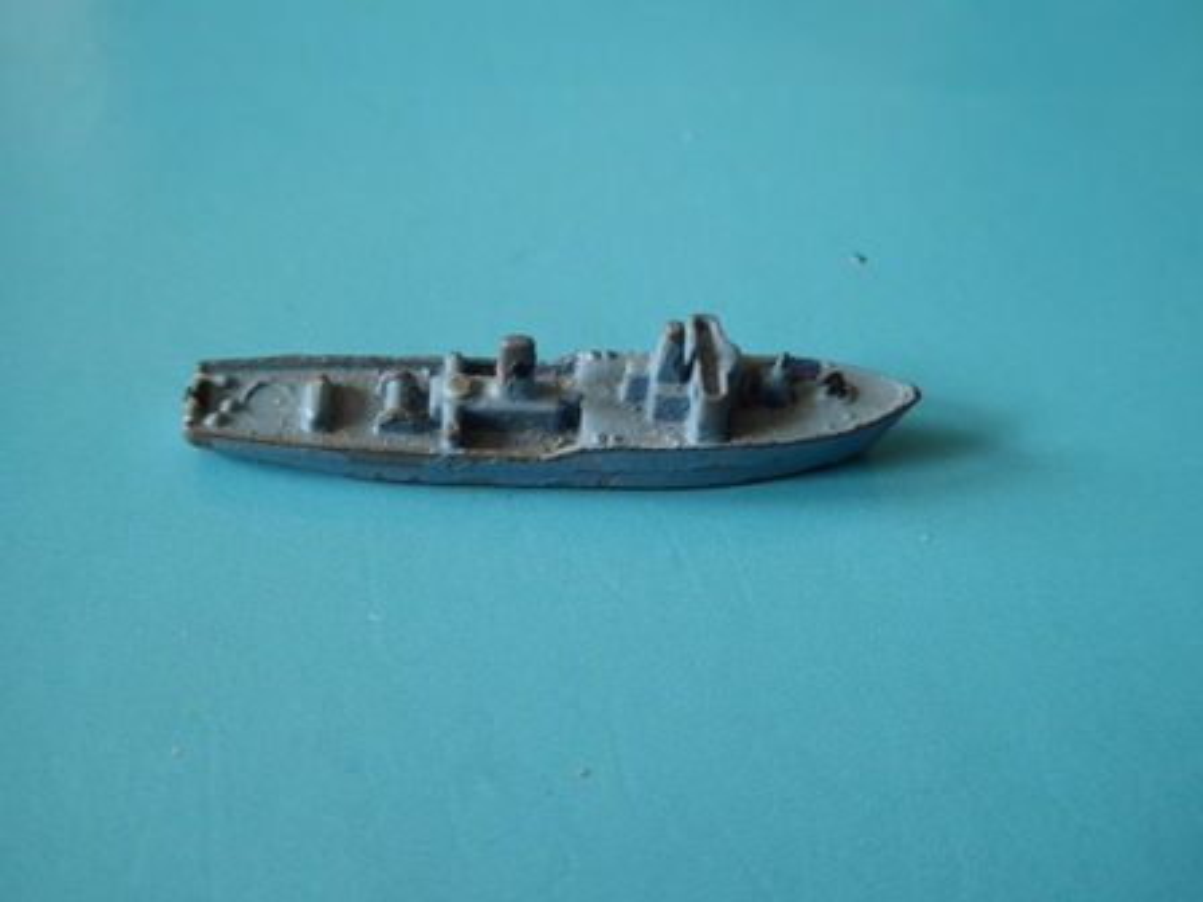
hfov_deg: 51.4
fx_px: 1251
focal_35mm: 36
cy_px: 451
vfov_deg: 39.7
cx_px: 602
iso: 125
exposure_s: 1/60
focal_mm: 6.3
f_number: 3.7
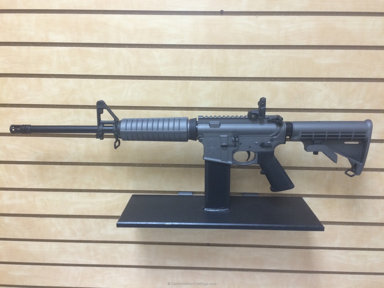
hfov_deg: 61.7
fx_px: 322
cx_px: 192
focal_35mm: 29
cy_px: 144
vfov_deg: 48.2
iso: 100
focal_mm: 4.15
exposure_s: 1/30
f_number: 2.2
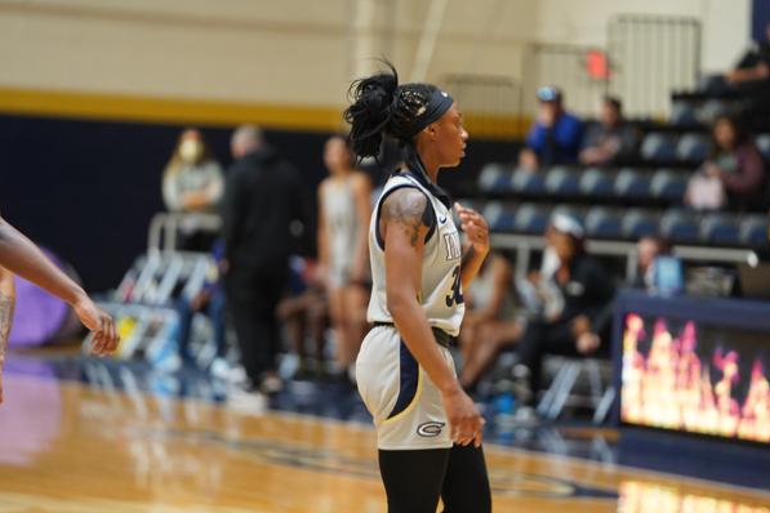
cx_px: 386
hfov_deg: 10.3
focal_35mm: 199
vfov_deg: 6.9
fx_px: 4256
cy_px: 256
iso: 2500
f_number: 2.8
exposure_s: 1/200
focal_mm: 198
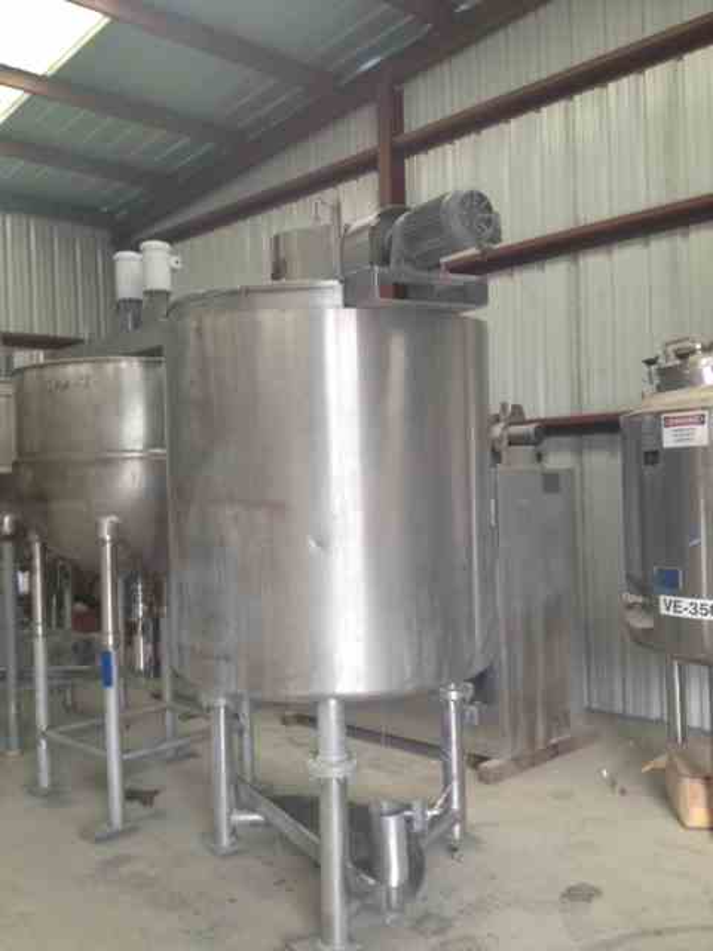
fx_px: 961
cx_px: 356
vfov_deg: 52.6
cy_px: 476
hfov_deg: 40.7
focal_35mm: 35
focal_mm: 4.28
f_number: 2.4
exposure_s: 1/30
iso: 50
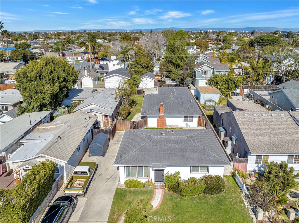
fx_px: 207
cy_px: 112
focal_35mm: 24
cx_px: 150
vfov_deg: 56.7
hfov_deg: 71.6
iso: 130
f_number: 2.8
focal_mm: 12.29
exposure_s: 1/240
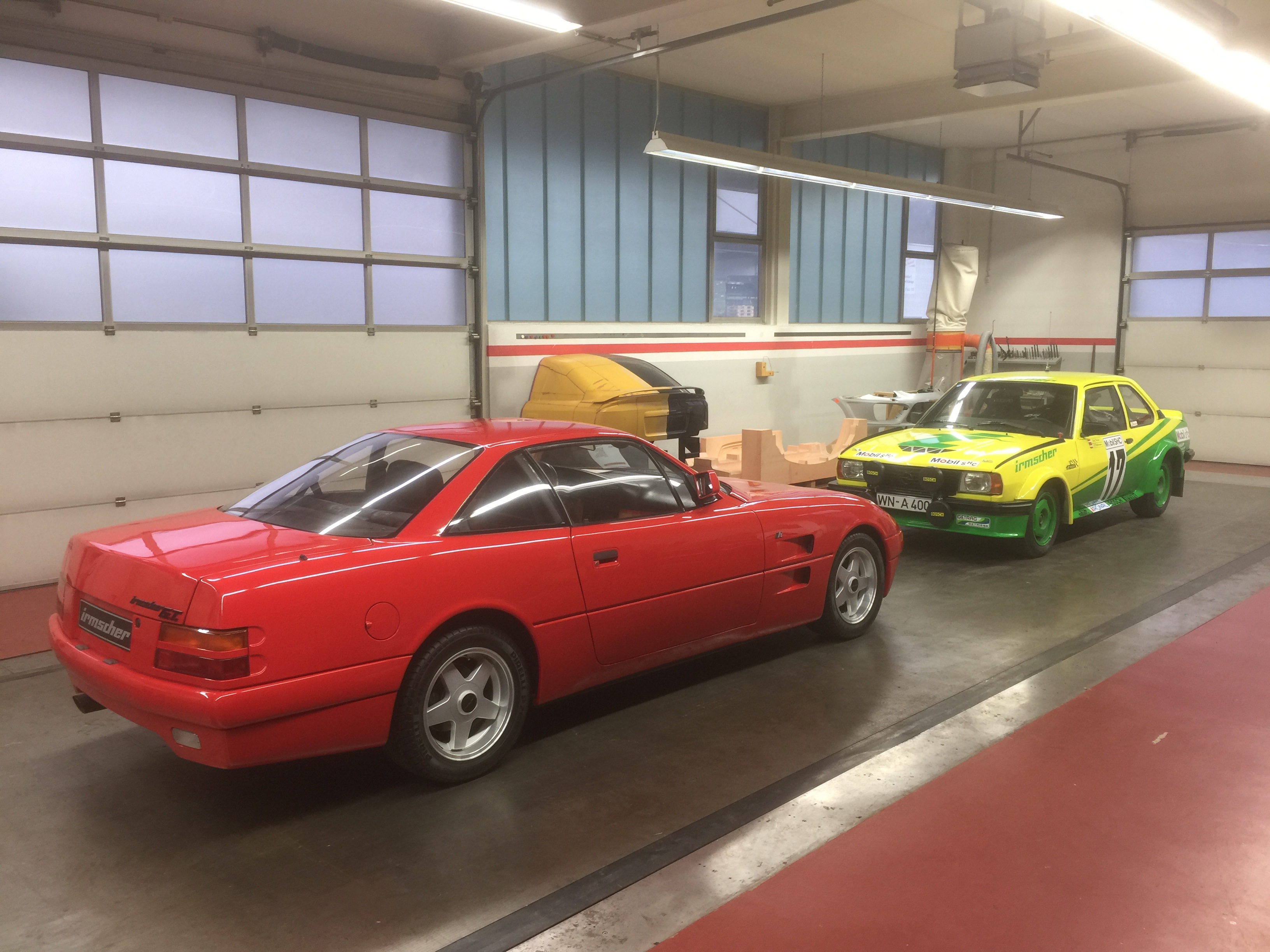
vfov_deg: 48.2
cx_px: 635
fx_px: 1064
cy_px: 476
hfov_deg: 61.7
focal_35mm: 29
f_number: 2.2
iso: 40
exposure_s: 1/17
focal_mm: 4.15
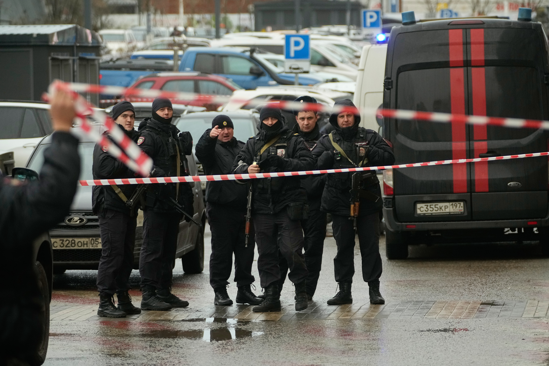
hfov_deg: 9.0
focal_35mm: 230
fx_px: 3507
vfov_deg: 6.0
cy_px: 183
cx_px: 274
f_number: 5.6
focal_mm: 230
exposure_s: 1/400
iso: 3200
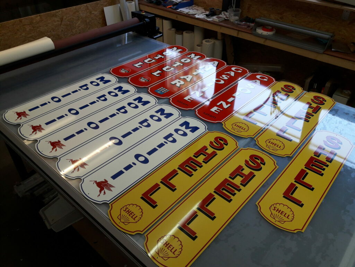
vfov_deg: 49.7
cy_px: 134
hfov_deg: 63.4
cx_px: 178
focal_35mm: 28
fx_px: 287
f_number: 1.9
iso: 64
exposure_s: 1/100
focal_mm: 3.7
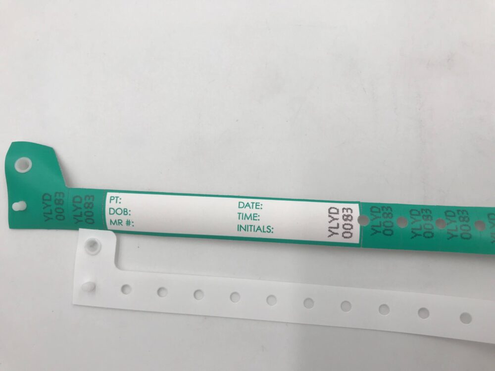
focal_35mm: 28
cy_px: 186
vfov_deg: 49.7
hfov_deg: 63.4
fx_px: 400
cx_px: 248
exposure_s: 1/157
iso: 20
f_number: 1.8
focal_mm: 3.99
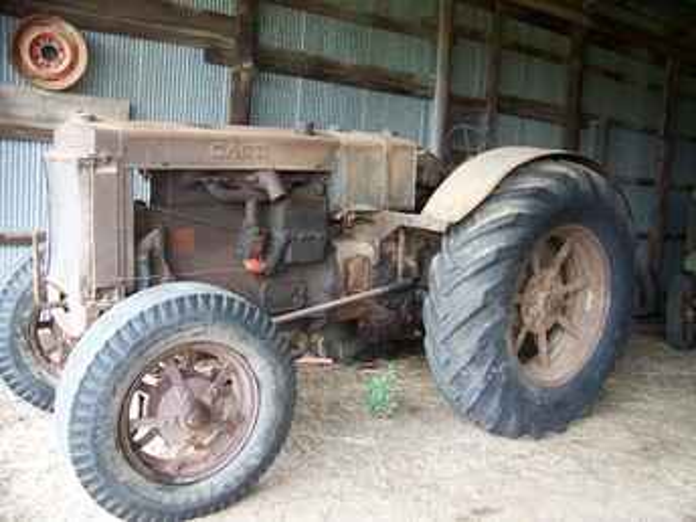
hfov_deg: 51.4
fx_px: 724
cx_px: 348
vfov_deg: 39.7
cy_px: 261
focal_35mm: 36
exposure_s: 1/30
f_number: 2.8
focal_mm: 5.85
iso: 64
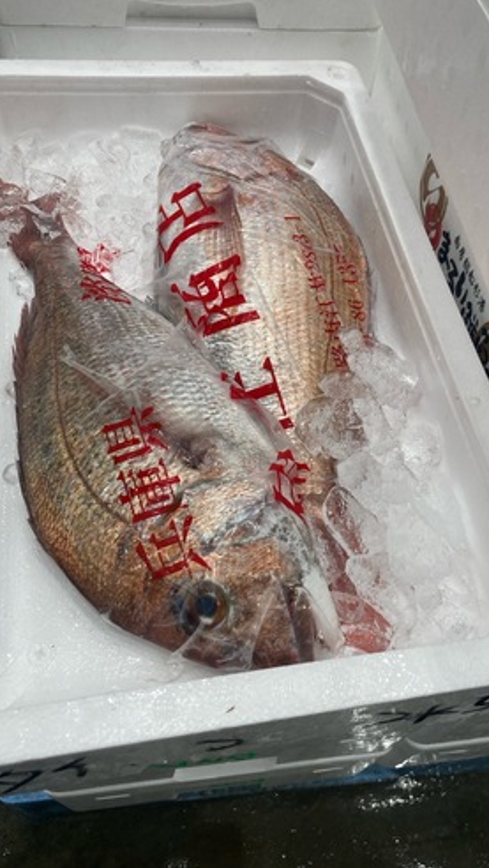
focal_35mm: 31
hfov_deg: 37.8
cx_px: 248
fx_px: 714
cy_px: 436
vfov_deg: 62.6
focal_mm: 3.99
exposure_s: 1/120
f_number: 1.8
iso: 50
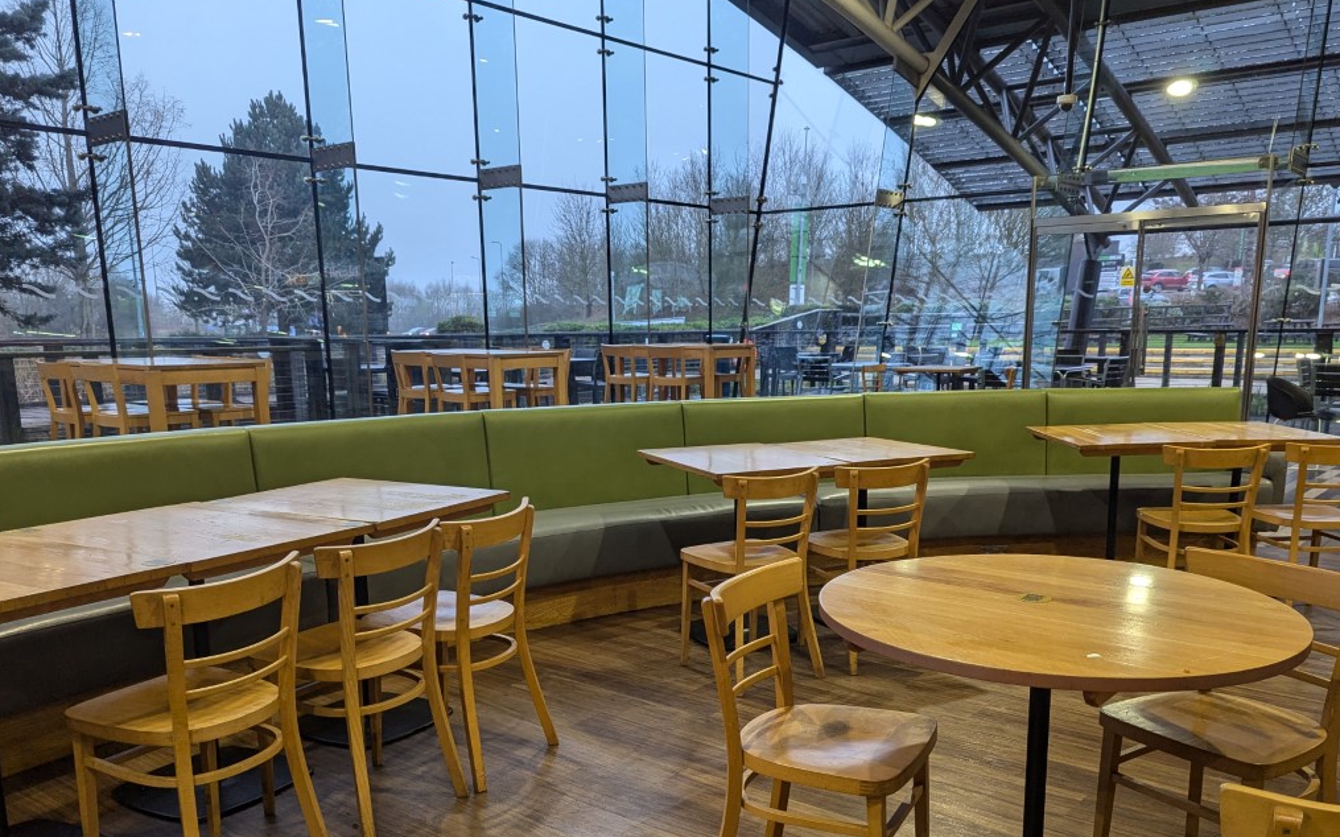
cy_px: 536
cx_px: 687
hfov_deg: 62.9
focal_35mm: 30
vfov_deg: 41.4
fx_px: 1095
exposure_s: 1/60
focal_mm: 6.81
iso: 91
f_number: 1.85
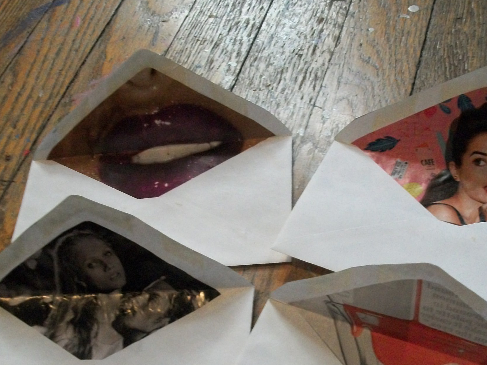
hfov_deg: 38.1
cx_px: 281
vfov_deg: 28.7
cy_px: 269
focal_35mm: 50
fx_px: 703
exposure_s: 1/20
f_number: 2.9
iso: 400
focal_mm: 5.7
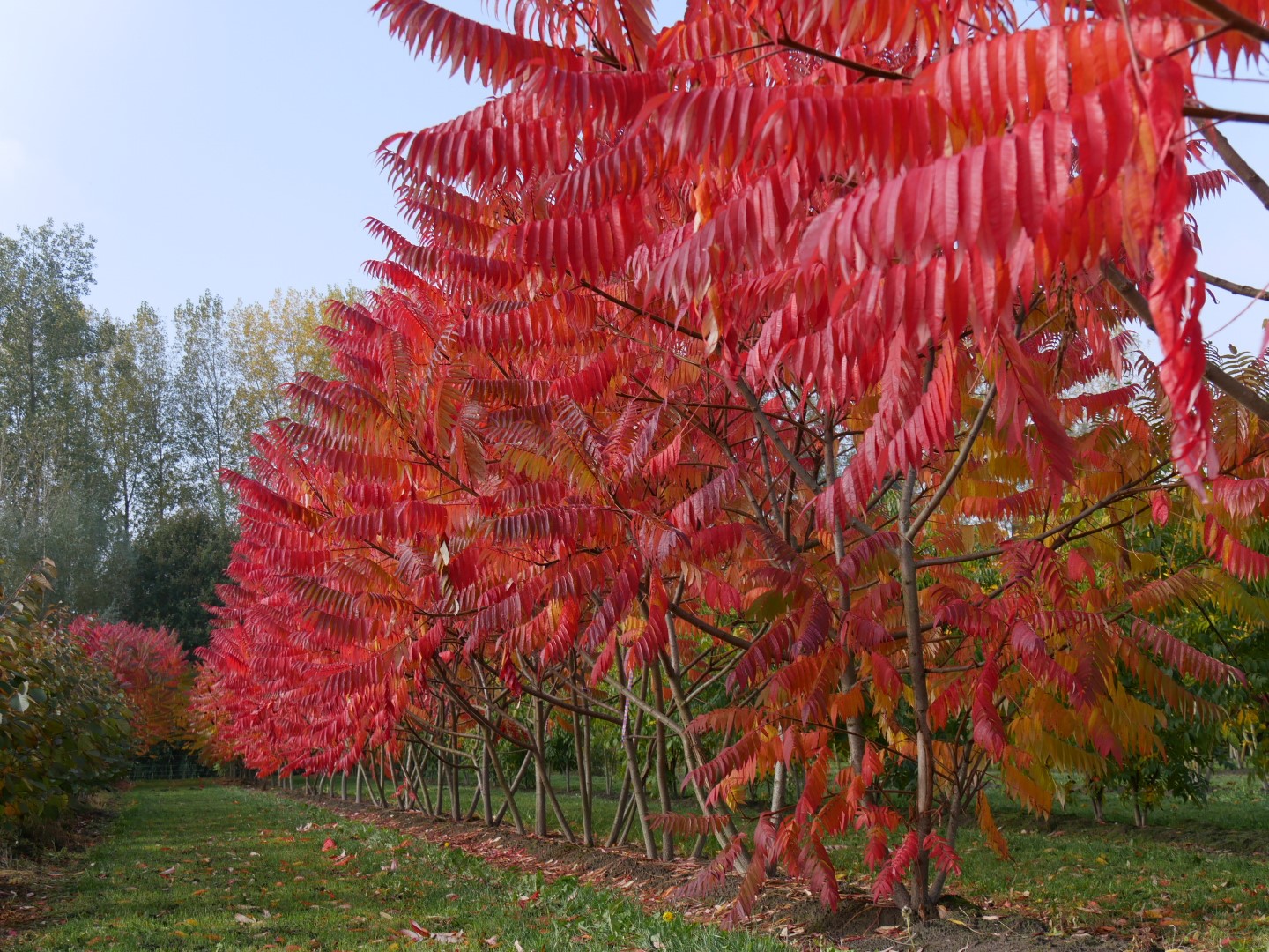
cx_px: 634
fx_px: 2346
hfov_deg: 30.3
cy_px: 476
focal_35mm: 64
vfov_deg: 22.9
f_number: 5.6
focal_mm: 32
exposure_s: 1/250
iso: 200
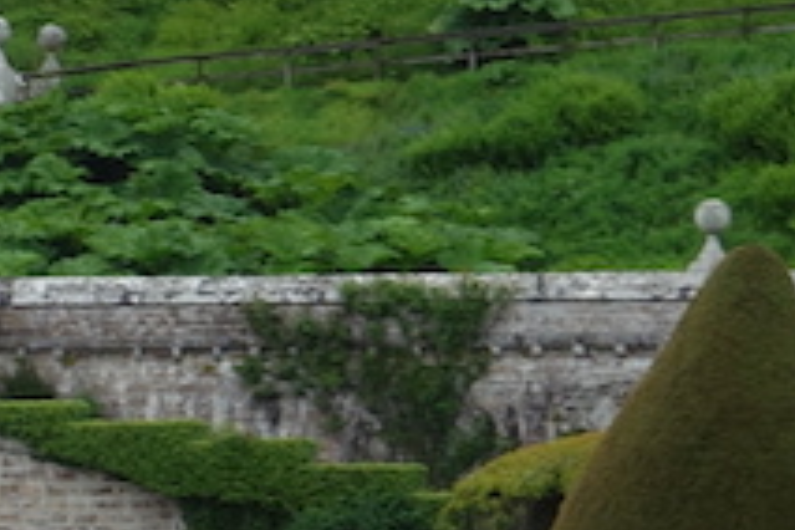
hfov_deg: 6.5
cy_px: -231
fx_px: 6956
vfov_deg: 4.3
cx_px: 45
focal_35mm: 315
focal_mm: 20.85
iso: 125
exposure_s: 1/125
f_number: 5.6
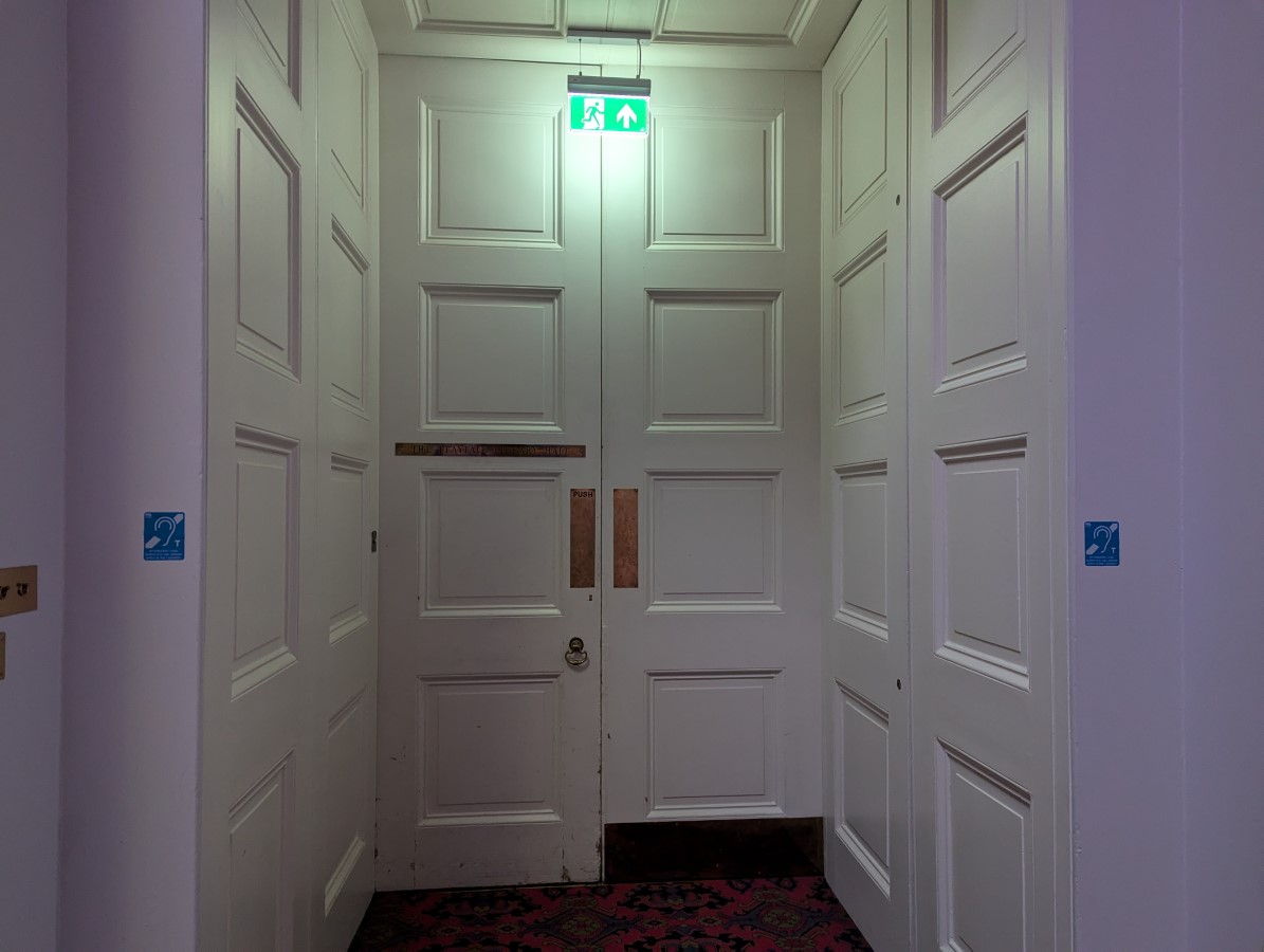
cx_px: 632
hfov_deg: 71.5
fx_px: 878
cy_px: 476
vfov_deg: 56.9
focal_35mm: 24
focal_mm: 6.81
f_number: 1.85
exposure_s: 1/23.7
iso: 205
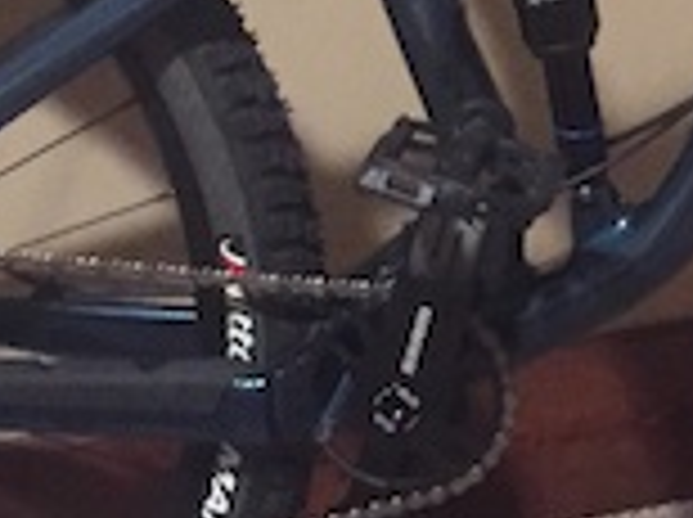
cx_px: 765
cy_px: -32
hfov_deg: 12.9
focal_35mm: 151
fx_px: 3018
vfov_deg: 9.7
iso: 400
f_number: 2.2
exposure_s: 1/15
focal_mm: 4.15
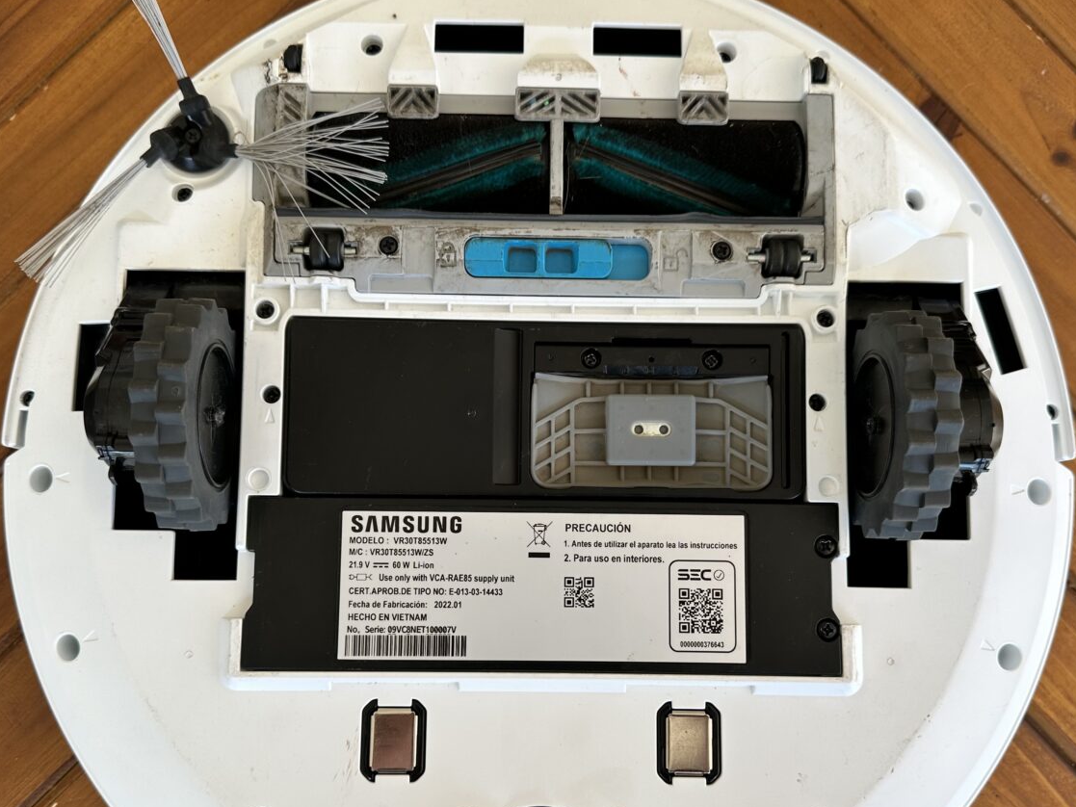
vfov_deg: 42.7
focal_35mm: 33
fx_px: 1026
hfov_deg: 55.3
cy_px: 489
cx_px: 534
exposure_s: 1/125
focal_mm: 6.86
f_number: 1.78
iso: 64
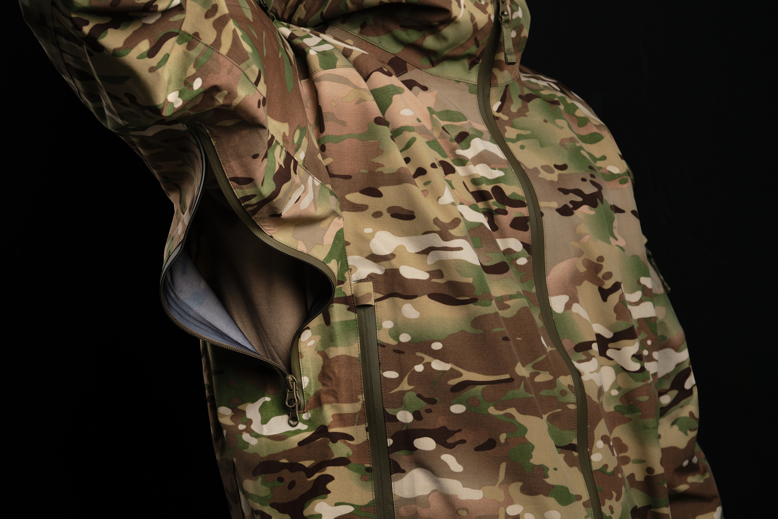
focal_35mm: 121
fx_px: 2615
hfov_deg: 16.9
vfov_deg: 11.3
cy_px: 260
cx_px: 389
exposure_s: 1/200
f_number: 8
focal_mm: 80.4
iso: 125
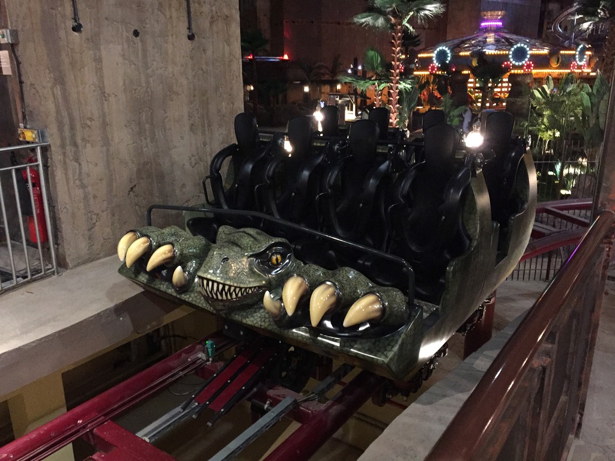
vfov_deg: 48.2
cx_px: 308
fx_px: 515
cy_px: 230
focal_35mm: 29
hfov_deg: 61.7
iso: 500
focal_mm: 4.15
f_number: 2.2
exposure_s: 1/17
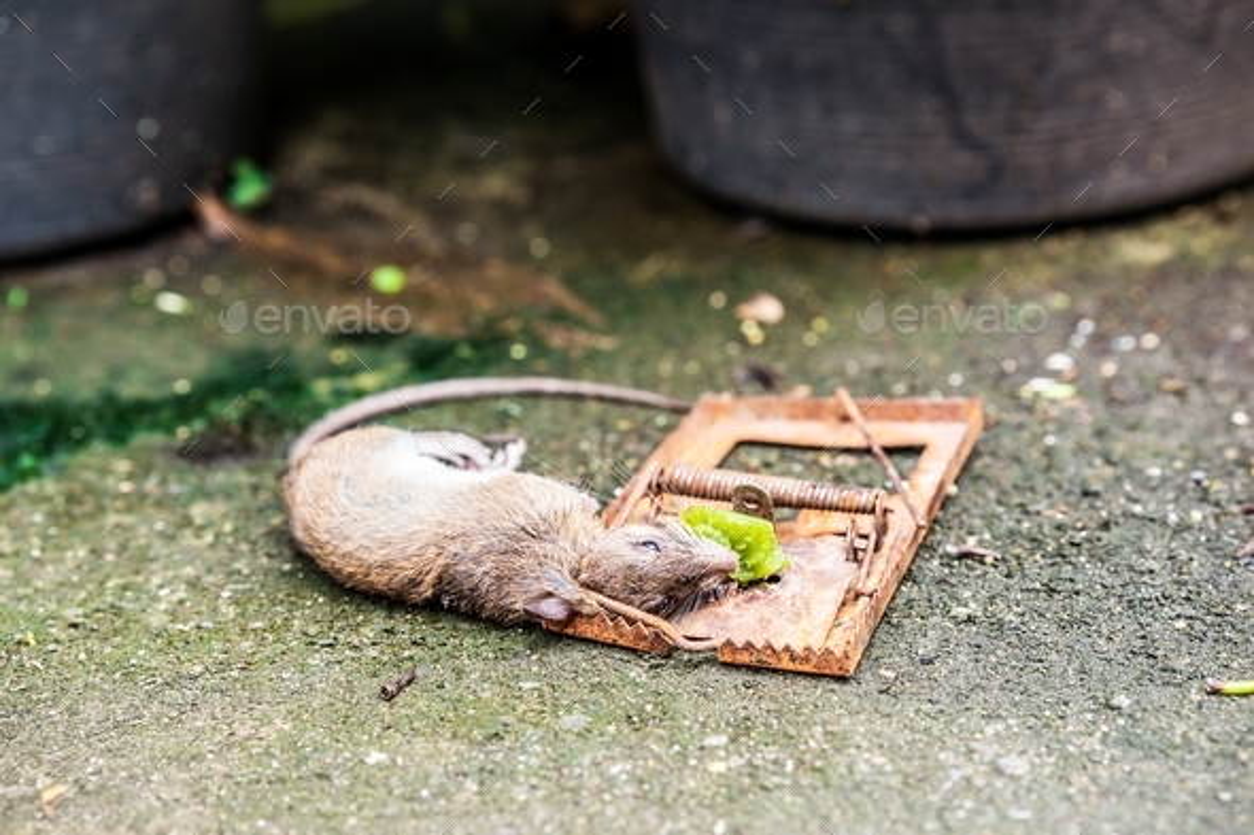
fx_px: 2960
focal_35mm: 85
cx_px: 627
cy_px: 418
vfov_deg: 16.1
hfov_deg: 23.9
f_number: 4
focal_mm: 85
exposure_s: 1/100
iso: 320
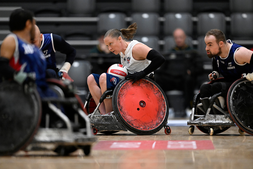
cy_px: 84
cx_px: 126
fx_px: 2811
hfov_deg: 5.2
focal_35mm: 400
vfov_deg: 3.4
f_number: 2.8
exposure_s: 1/1250
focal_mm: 400
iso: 6400
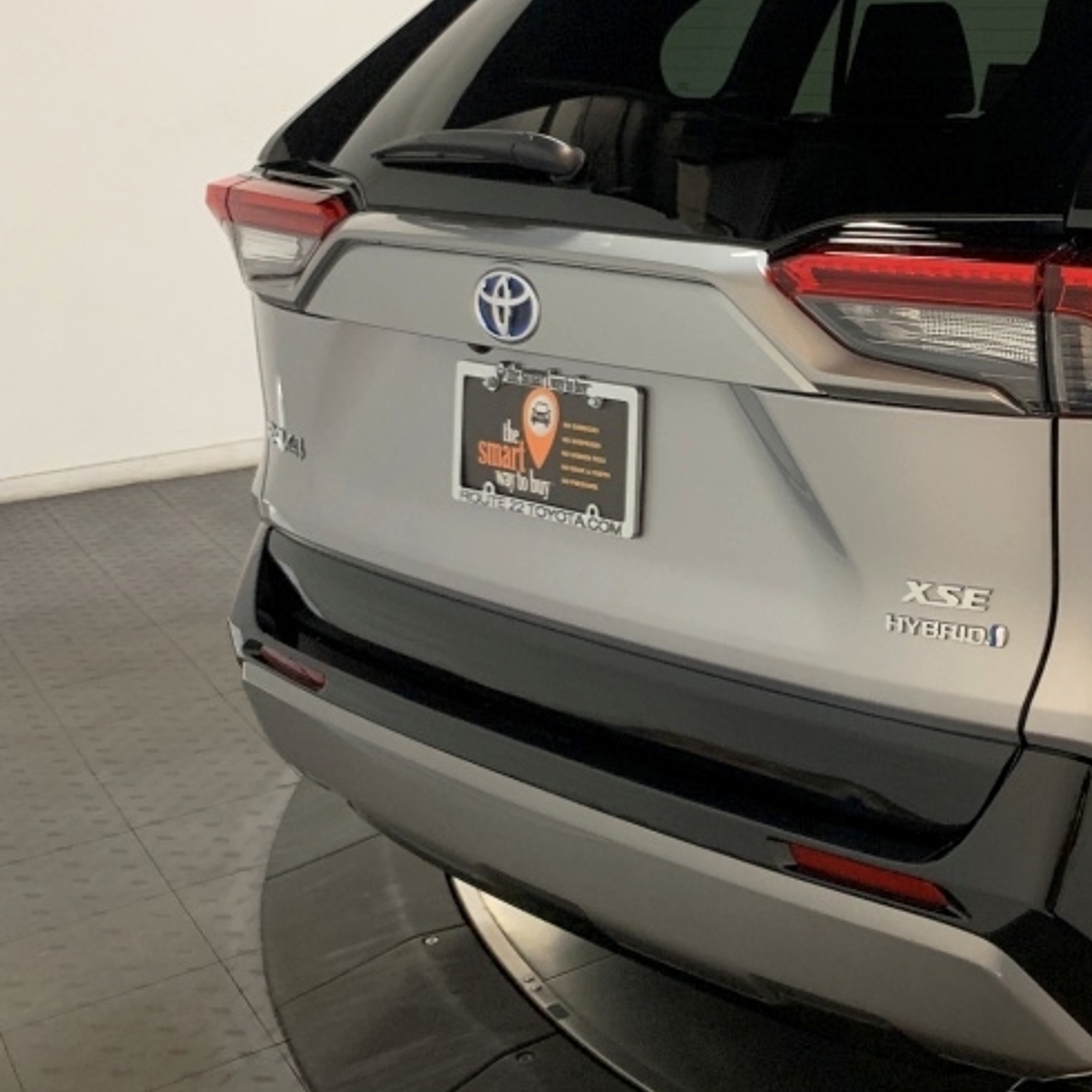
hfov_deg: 32.6
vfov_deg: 35.3
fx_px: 1713
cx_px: 1081
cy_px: 477
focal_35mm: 48
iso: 250
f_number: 1.8
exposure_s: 1/60
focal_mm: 4.25
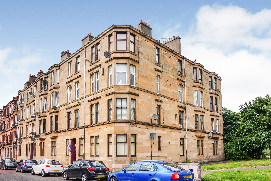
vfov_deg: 49.5
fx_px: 196
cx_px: 130
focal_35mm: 26
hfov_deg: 69.4
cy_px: 91
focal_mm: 16
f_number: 11
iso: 100
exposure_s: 1/80
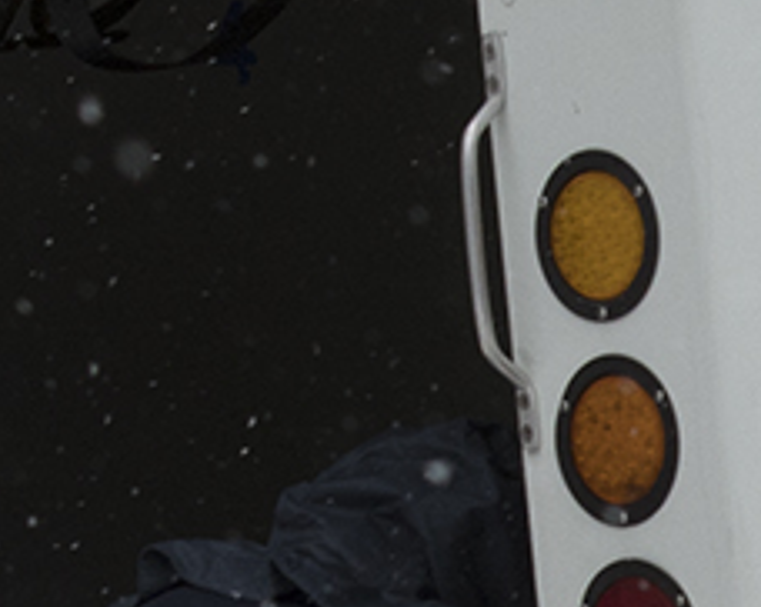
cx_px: 1252
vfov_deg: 1.7
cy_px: 949
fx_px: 19961
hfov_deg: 2.2
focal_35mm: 887
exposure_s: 1/500
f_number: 8
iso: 250
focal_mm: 70
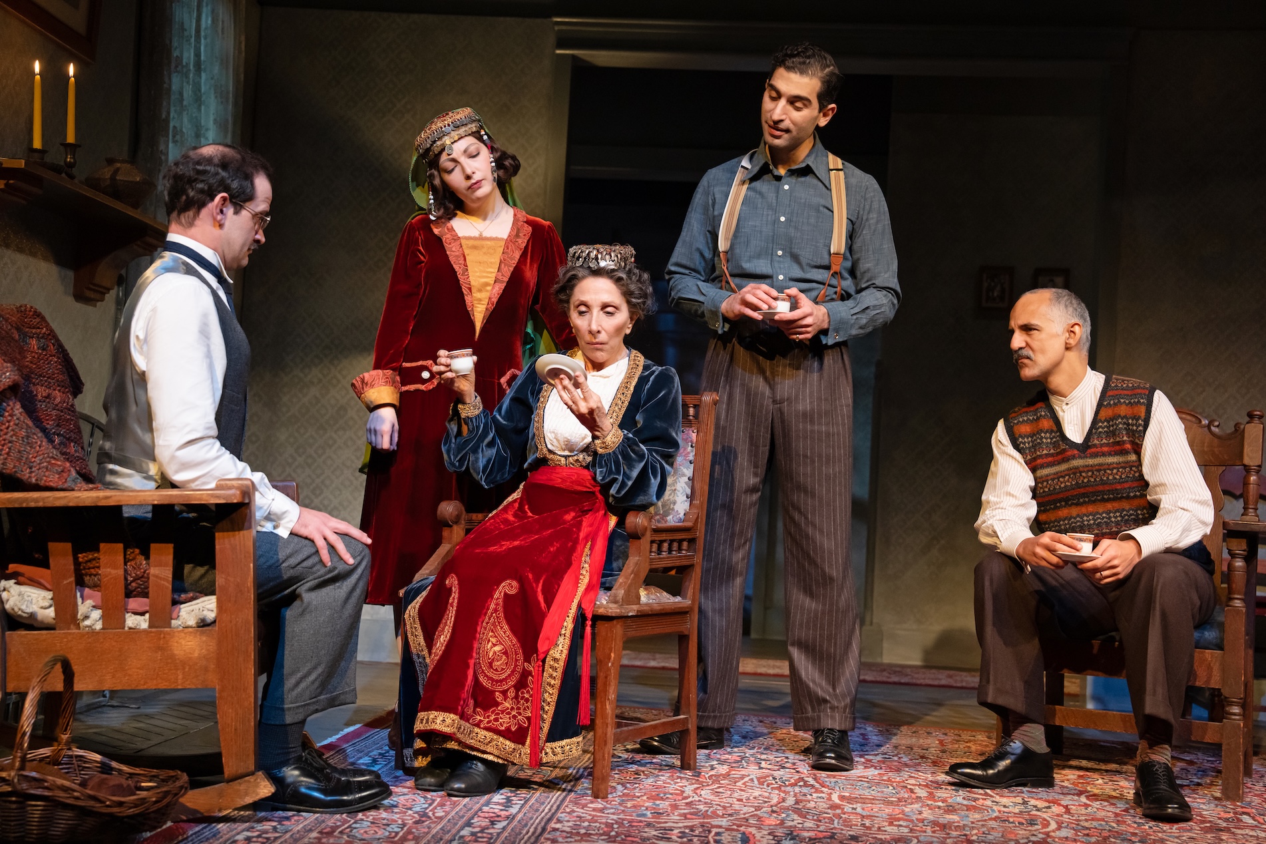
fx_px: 1688
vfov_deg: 28.1
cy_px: 422
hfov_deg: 41.1
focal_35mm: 48
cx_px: 633
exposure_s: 1/250
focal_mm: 48
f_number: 3.5
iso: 2500
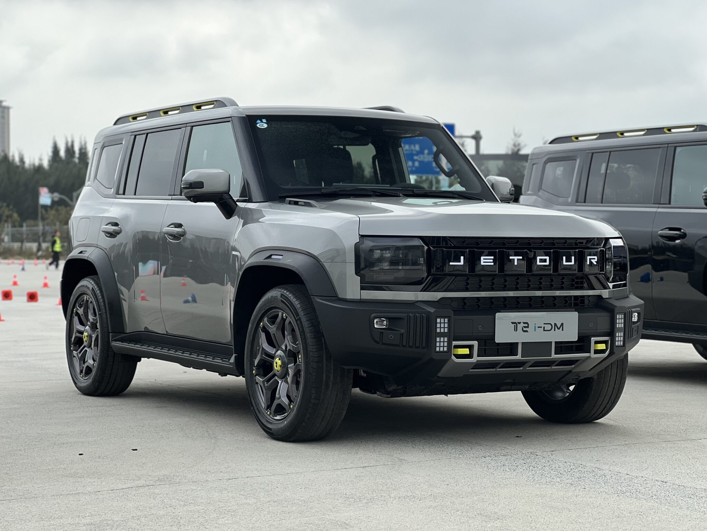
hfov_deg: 25.3
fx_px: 1573
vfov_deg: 19.1
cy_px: 266
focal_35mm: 77
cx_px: 354
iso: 32
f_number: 2.8
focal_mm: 9
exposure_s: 1/356
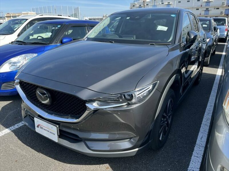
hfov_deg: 67.3
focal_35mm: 26
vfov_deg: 53.1
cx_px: 114
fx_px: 172
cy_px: 86
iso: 50
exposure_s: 1/821
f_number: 1.6
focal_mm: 5.1
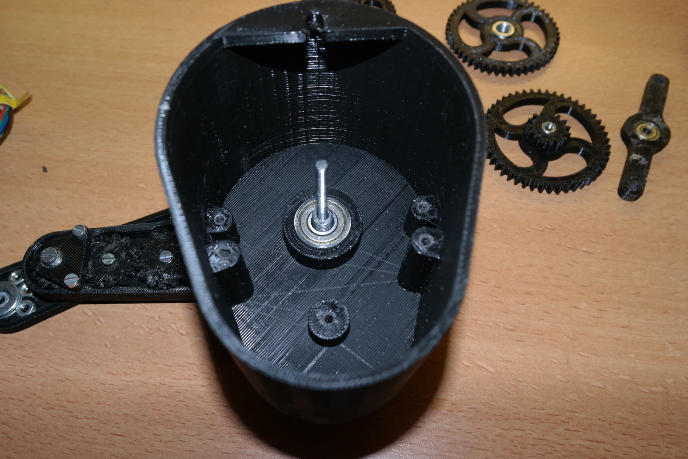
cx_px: 344
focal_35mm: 30
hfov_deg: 61.9
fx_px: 573
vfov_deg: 43.6
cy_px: 230
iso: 400
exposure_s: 1/40
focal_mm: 20
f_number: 5.6
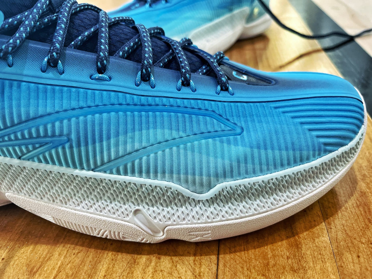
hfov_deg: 67.3
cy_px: 140
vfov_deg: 53.1
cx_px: 186
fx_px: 279
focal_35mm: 26
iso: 160
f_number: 1.6
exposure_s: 1/60
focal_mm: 5.1
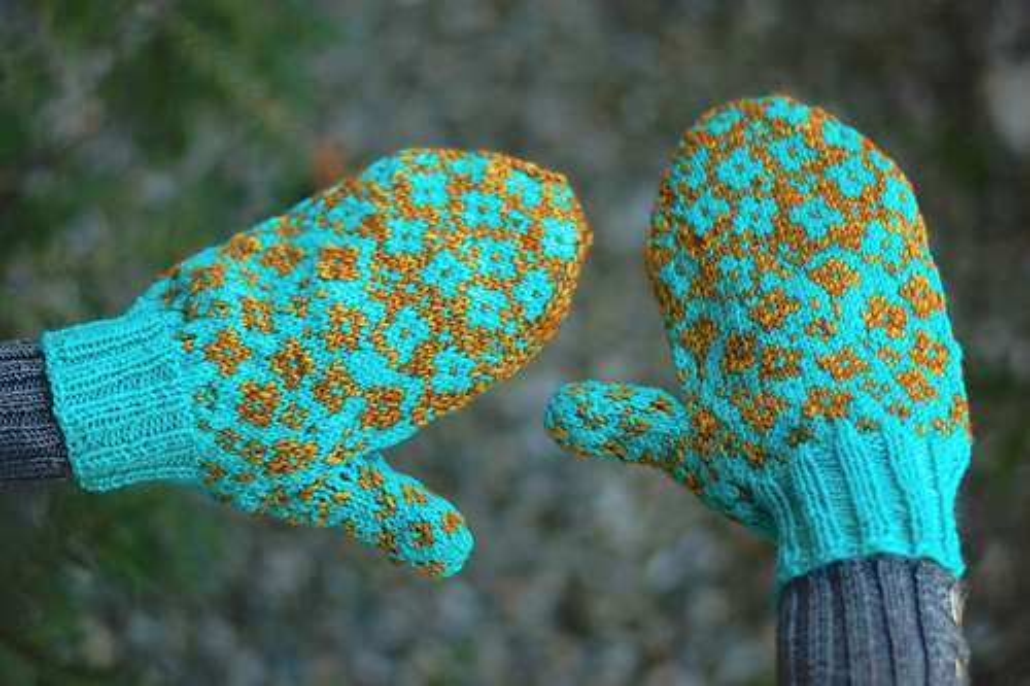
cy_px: 343
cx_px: 515
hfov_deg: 27.0
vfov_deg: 18.2
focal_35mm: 75
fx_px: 2145
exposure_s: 1/400
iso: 200
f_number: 1.8
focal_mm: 50
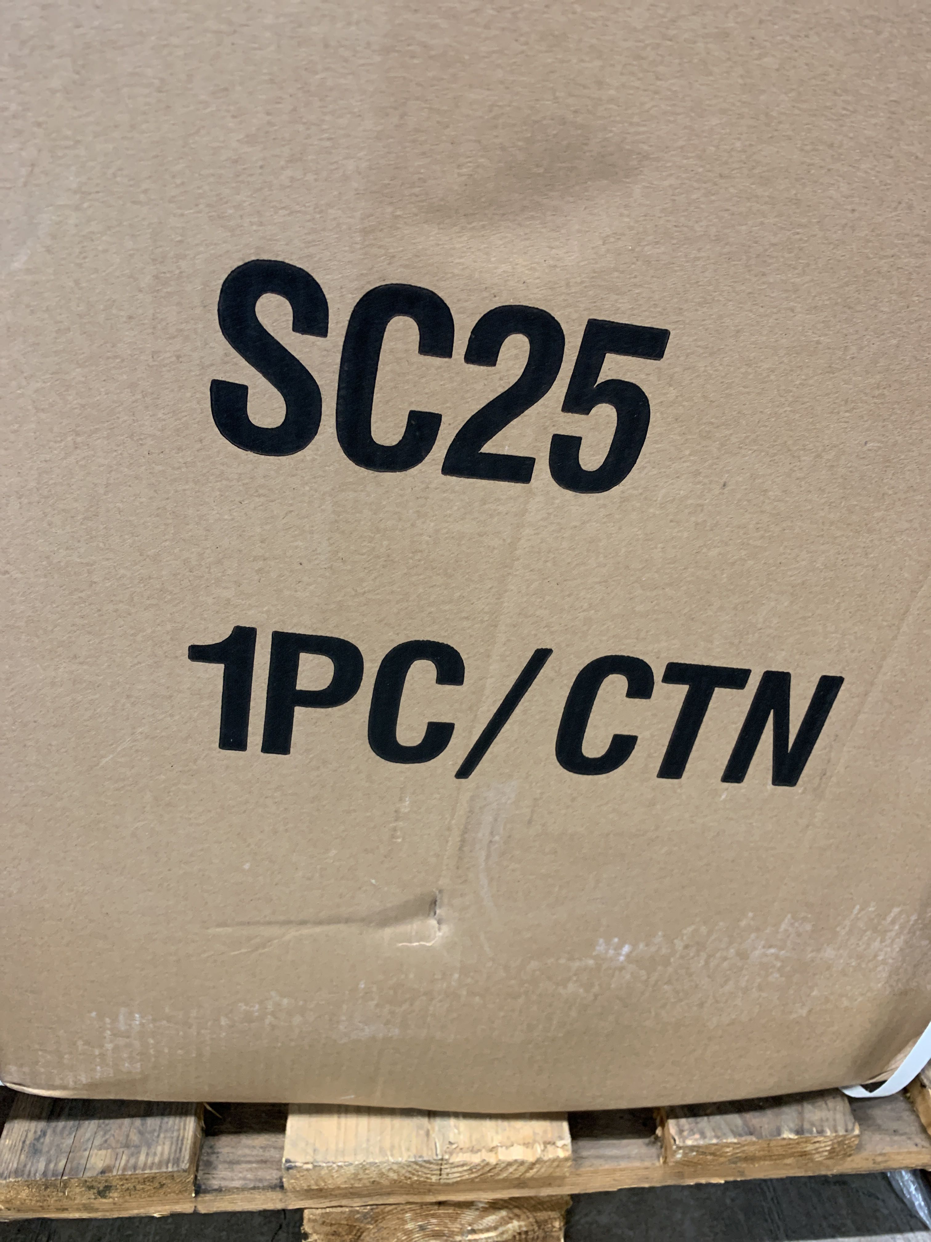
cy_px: 621
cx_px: 466
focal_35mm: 26
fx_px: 932
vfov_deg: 67.3
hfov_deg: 53.1
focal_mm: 4.25
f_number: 1.8
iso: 250
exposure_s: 1/60
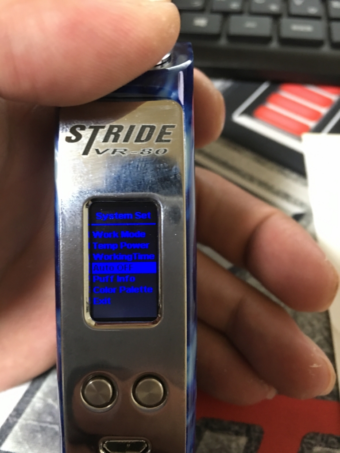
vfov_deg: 61.7
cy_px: 226
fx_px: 380
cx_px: 170
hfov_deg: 48.2
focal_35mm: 29
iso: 64
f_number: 2.2
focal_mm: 4.15
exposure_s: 1/4
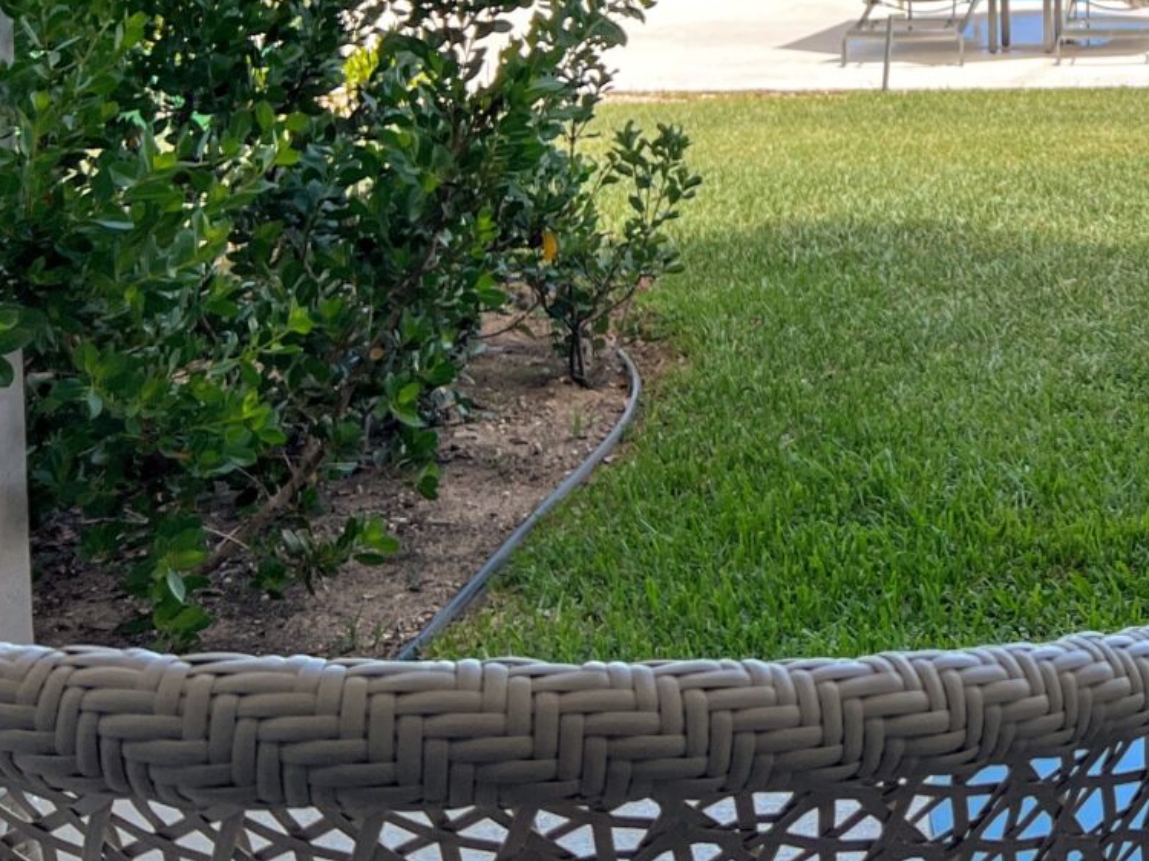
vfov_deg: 19.6
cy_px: -132
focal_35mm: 71
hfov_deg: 24.9
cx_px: 1357
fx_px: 2356
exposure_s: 1/1100
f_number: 1.5
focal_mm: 5.7
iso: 50
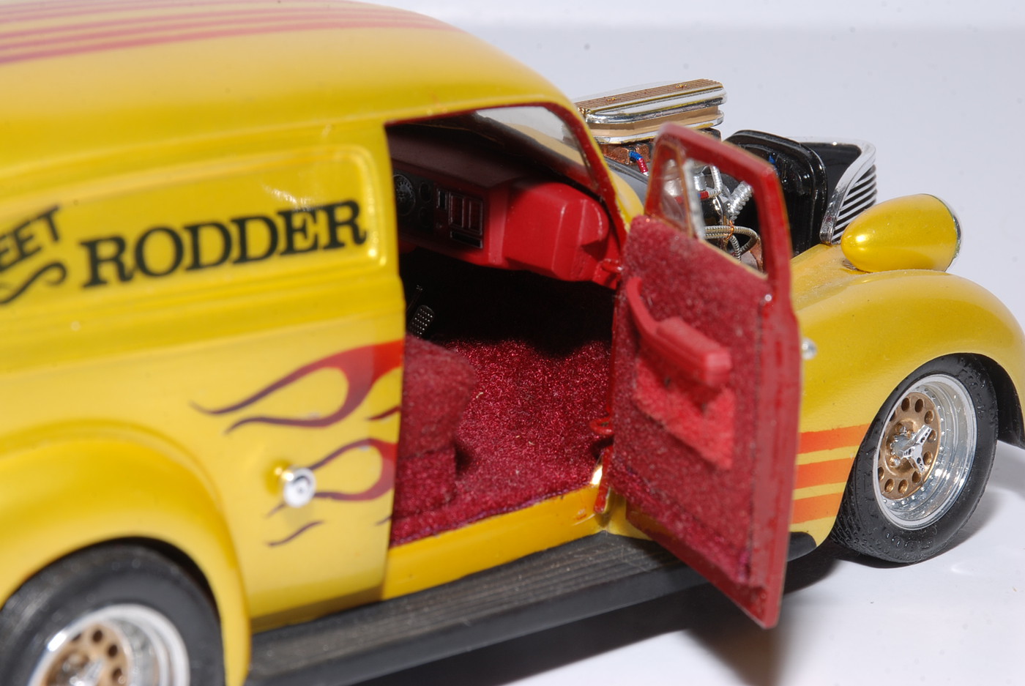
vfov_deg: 8.7
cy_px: 343
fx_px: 4489
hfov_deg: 13.0
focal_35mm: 158
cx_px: 512
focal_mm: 105
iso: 100
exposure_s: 1/60
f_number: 22
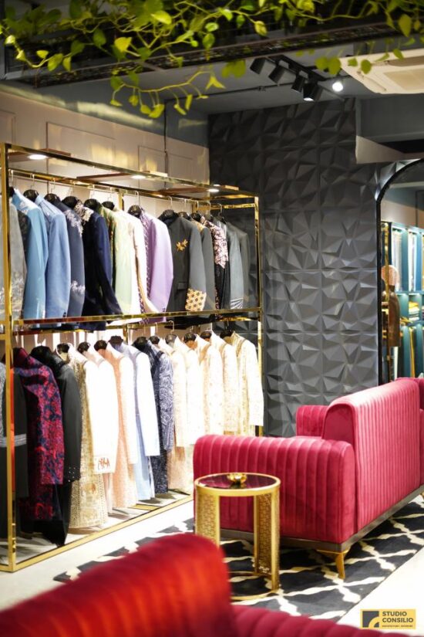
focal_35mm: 50
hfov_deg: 27.0
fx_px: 883
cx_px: 212
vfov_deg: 39.6
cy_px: 318
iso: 80
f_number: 1.8
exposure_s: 1/15
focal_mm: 50
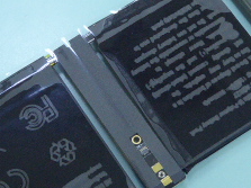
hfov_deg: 28.1
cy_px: 133
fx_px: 500
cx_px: 99
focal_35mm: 69
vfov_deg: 21.2
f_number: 3.3
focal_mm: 4.3
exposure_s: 1/40
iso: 400
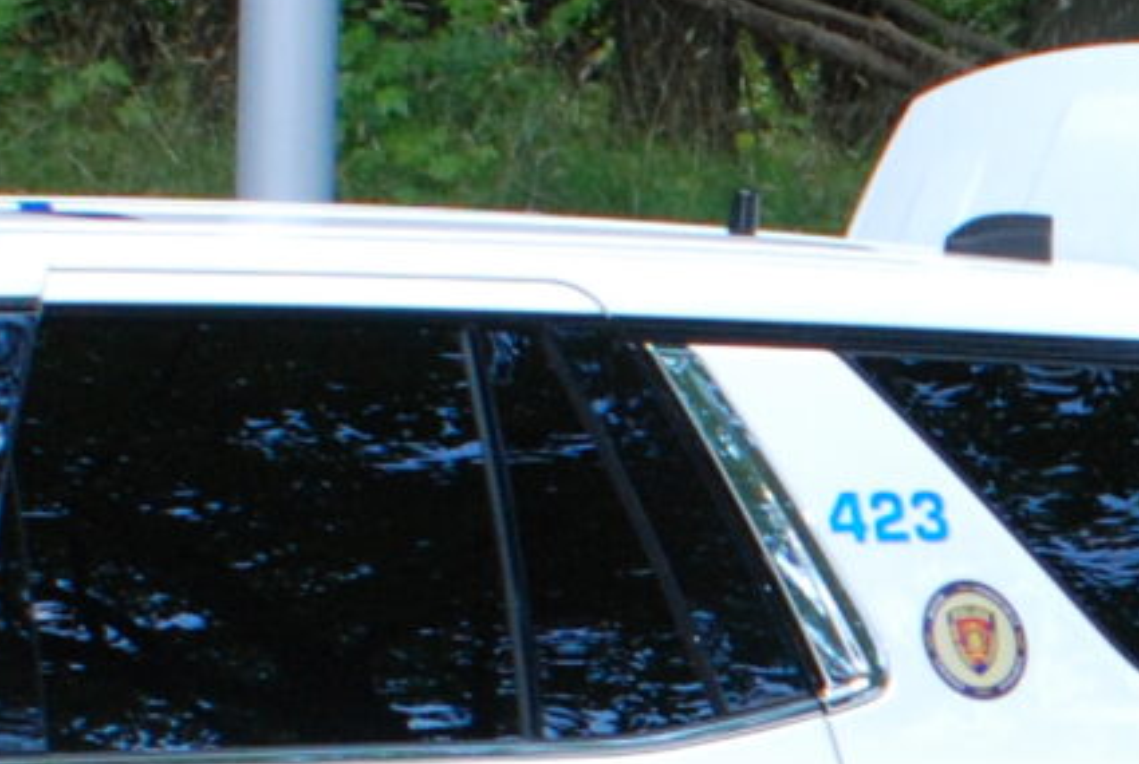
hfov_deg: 8.0
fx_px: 8019
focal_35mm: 253
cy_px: 1161
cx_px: 1758
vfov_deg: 5.4
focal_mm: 28
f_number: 5.6
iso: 400
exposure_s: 1/100
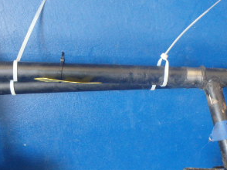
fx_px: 400
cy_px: 143
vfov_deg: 23.5
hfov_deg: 31.6
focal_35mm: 61
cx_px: 84
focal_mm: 5
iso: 500
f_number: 3.9
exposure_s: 1/30
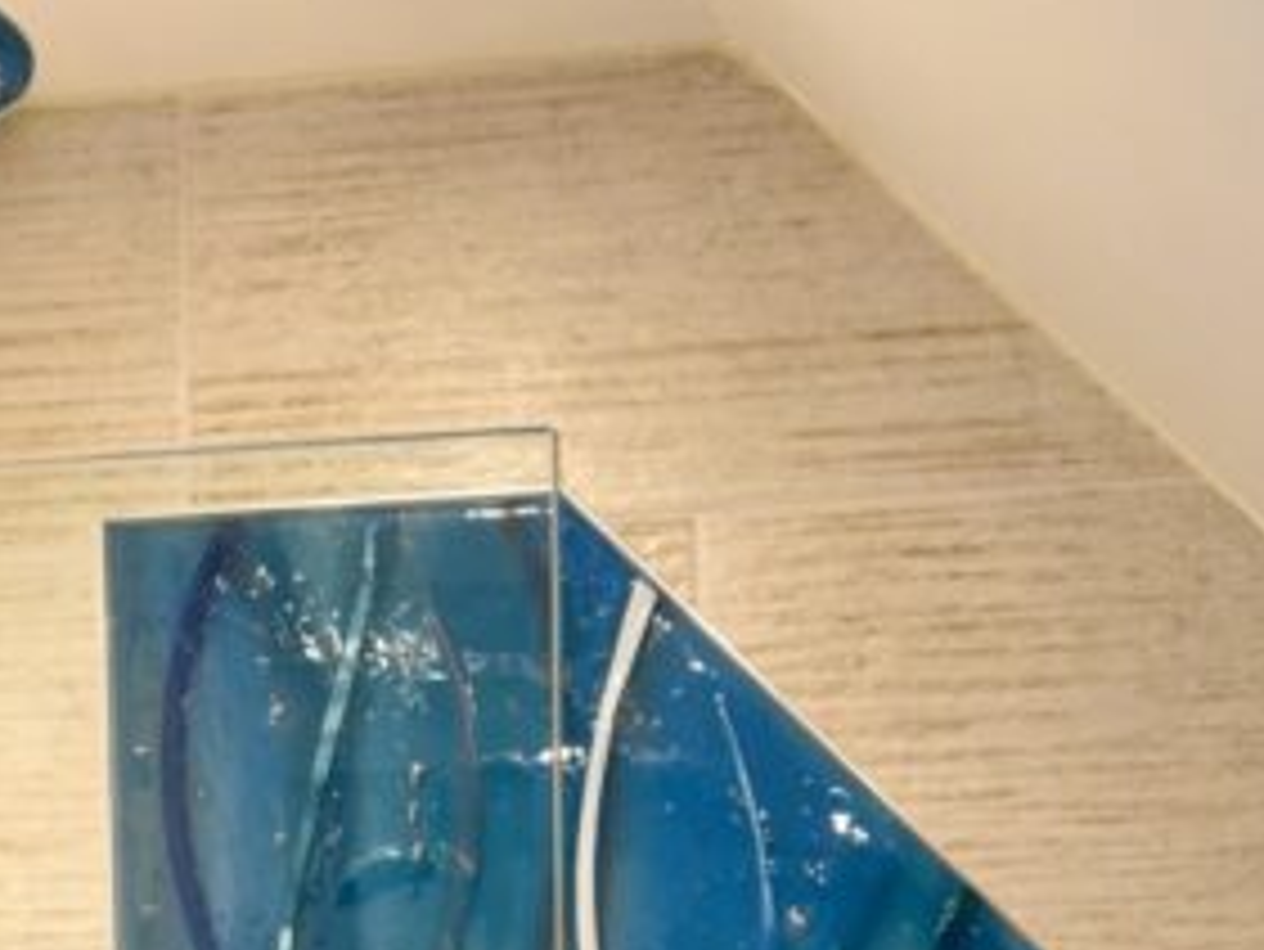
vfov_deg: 15.3
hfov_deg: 23.1
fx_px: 3069
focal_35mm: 84
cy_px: 1697
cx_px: 945
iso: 2200
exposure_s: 1/25
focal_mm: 24
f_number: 5.6
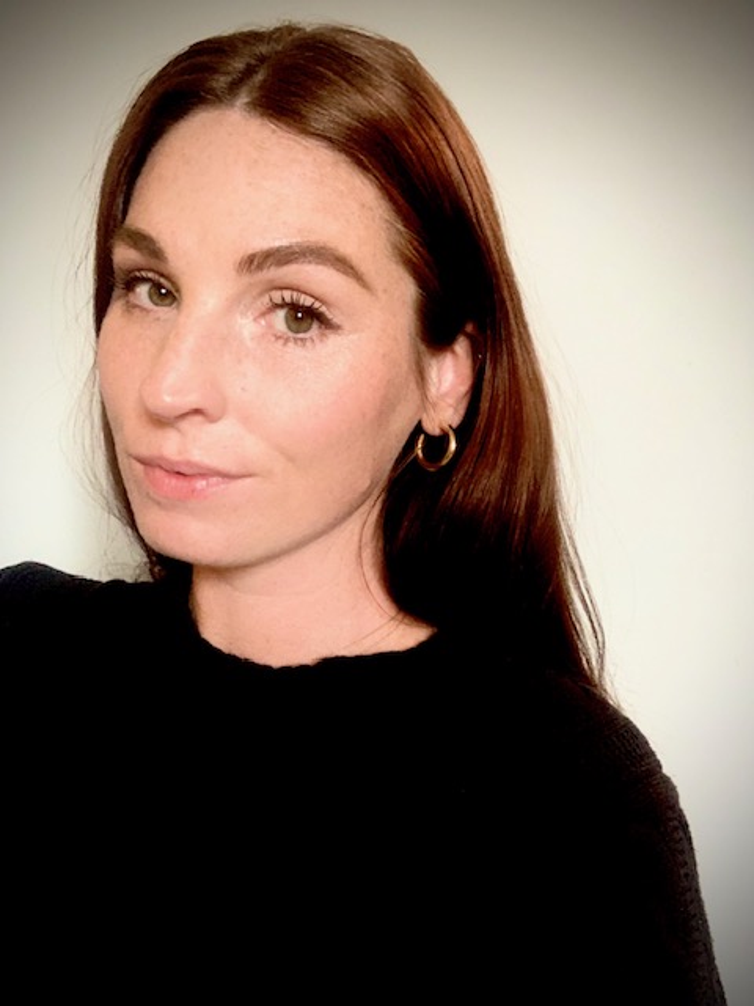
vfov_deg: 56.8
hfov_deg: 44.2
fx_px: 929
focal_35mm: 32
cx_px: 377
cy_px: 503
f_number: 2.2
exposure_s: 1/37
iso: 320
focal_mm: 2.87
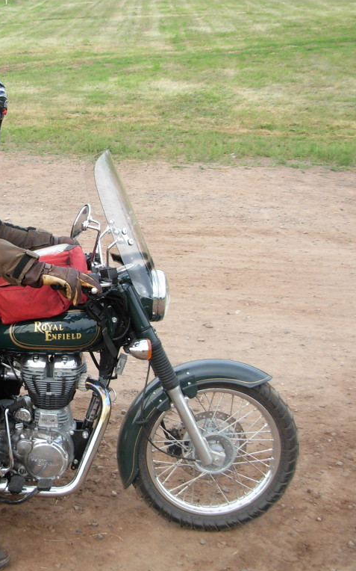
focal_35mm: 54
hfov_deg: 22.8
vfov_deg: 37.5
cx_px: -14
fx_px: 839
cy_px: 286
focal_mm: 6.3
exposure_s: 1/222
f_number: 2.9
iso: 79
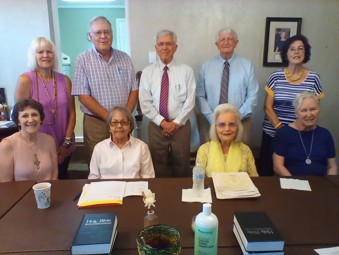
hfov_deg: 58.4
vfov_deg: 45.4
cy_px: 128
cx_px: 170
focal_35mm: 31
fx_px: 304
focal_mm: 2.38
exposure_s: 1/20
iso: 350
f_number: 2.4
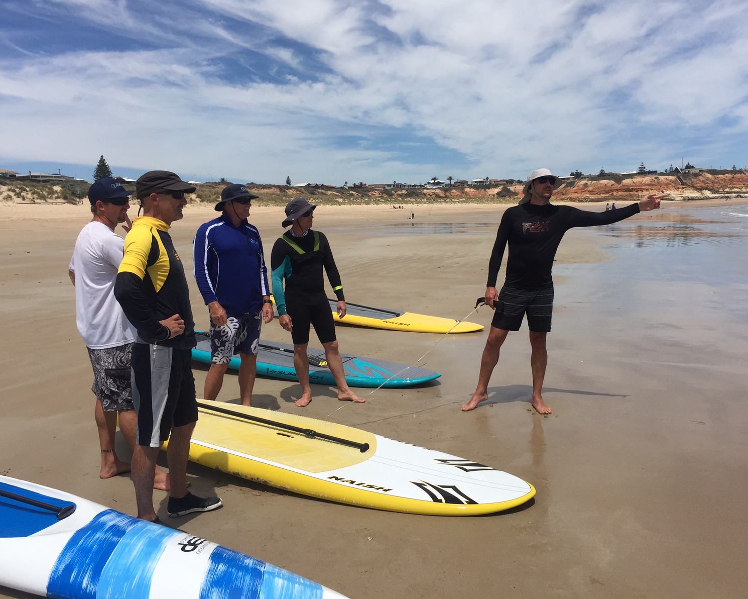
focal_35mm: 31
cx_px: 406
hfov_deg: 57.1
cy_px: 301
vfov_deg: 47.1
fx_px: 686
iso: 32
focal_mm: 4.15
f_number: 2.2
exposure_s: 1/3968
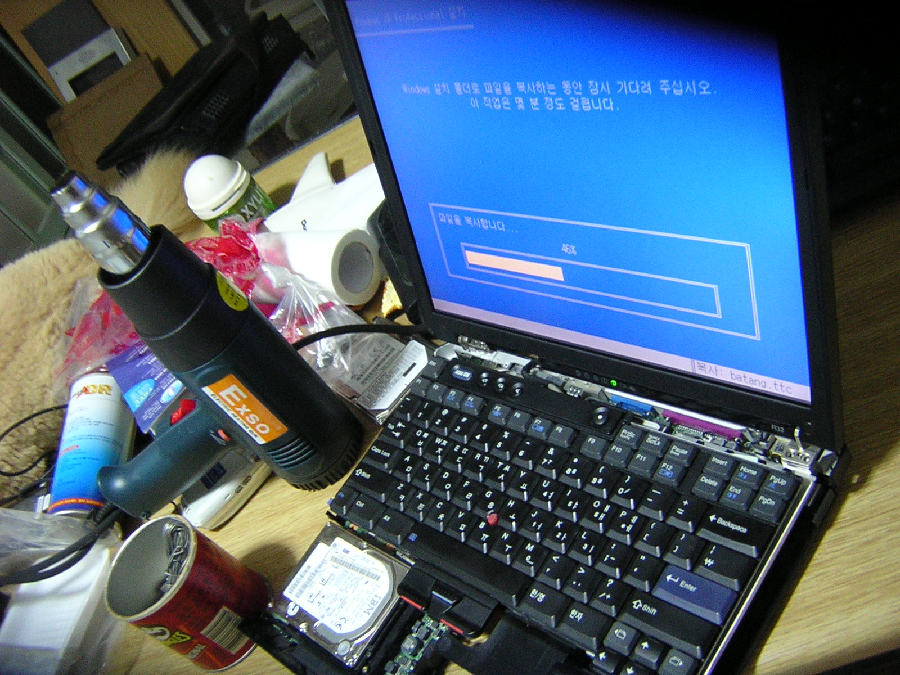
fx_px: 936
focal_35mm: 36
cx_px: 450
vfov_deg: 39.7
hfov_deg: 51.4
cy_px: 338
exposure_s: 1/3.4
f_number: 2.6
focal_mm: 4.7
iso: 400
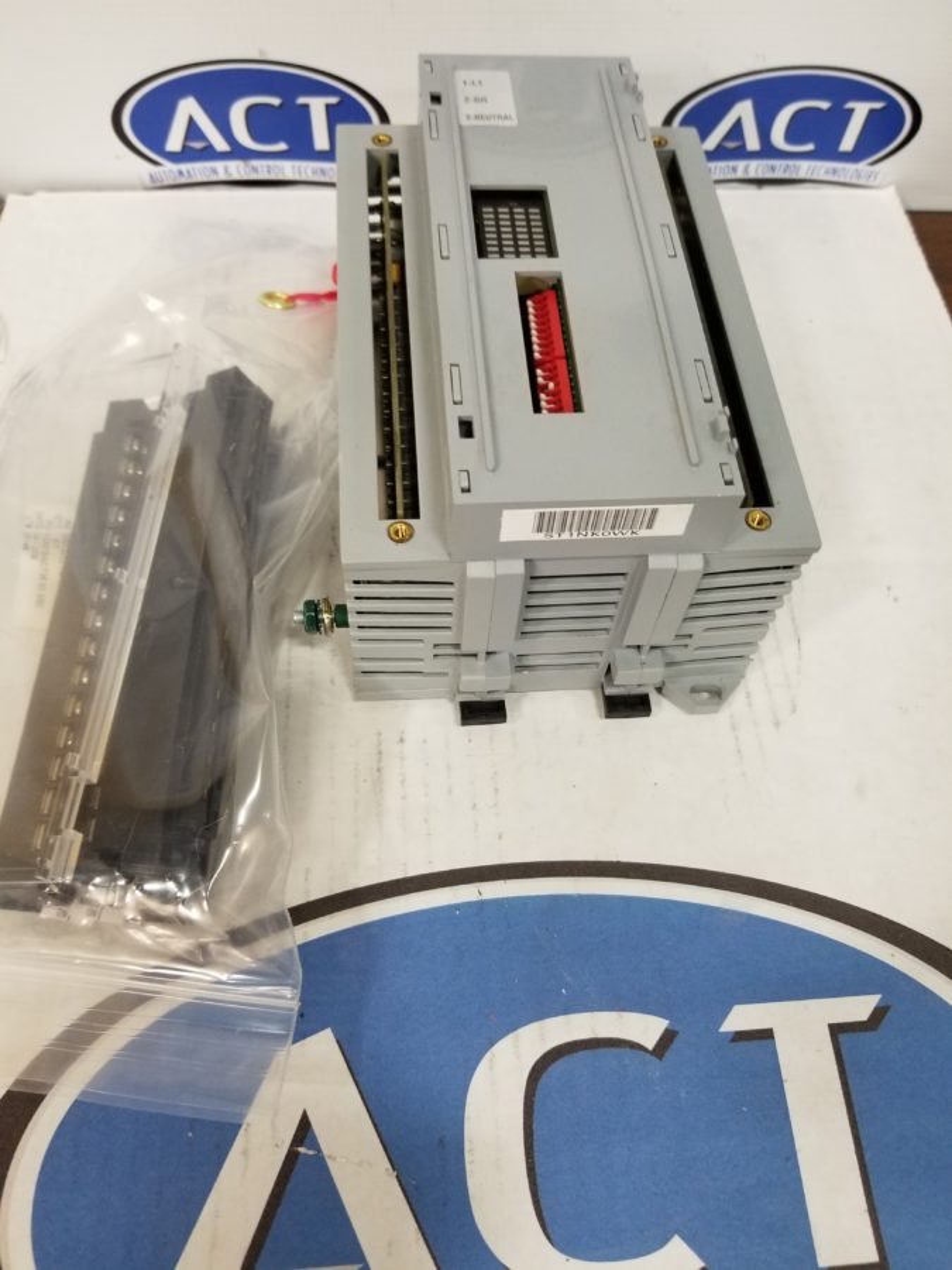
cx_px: 476
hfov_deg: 53.1
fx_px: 953
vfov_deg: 67.3
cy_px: 635
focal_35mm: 26
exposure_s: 1/30
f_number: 1.7
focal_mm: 4.25
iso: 160
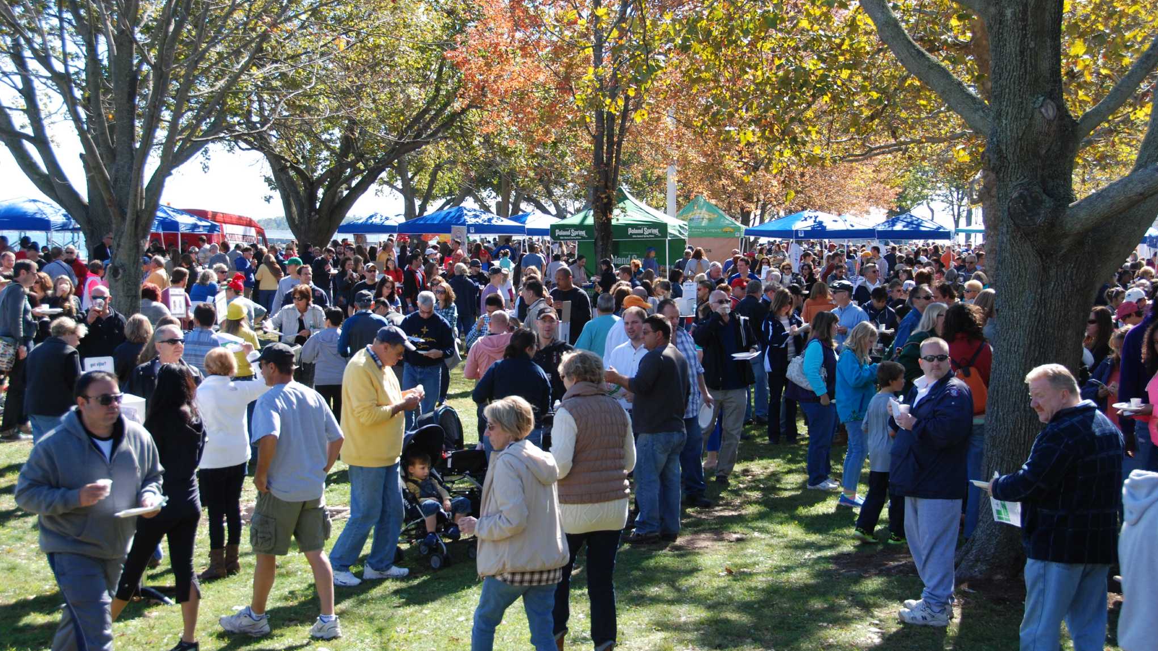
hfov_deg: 36.6
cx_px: 582
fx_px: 1750
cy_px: 289
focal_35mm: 57
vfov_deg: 21.1
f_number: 7.1
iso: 200
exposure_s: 1/200
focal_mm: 36
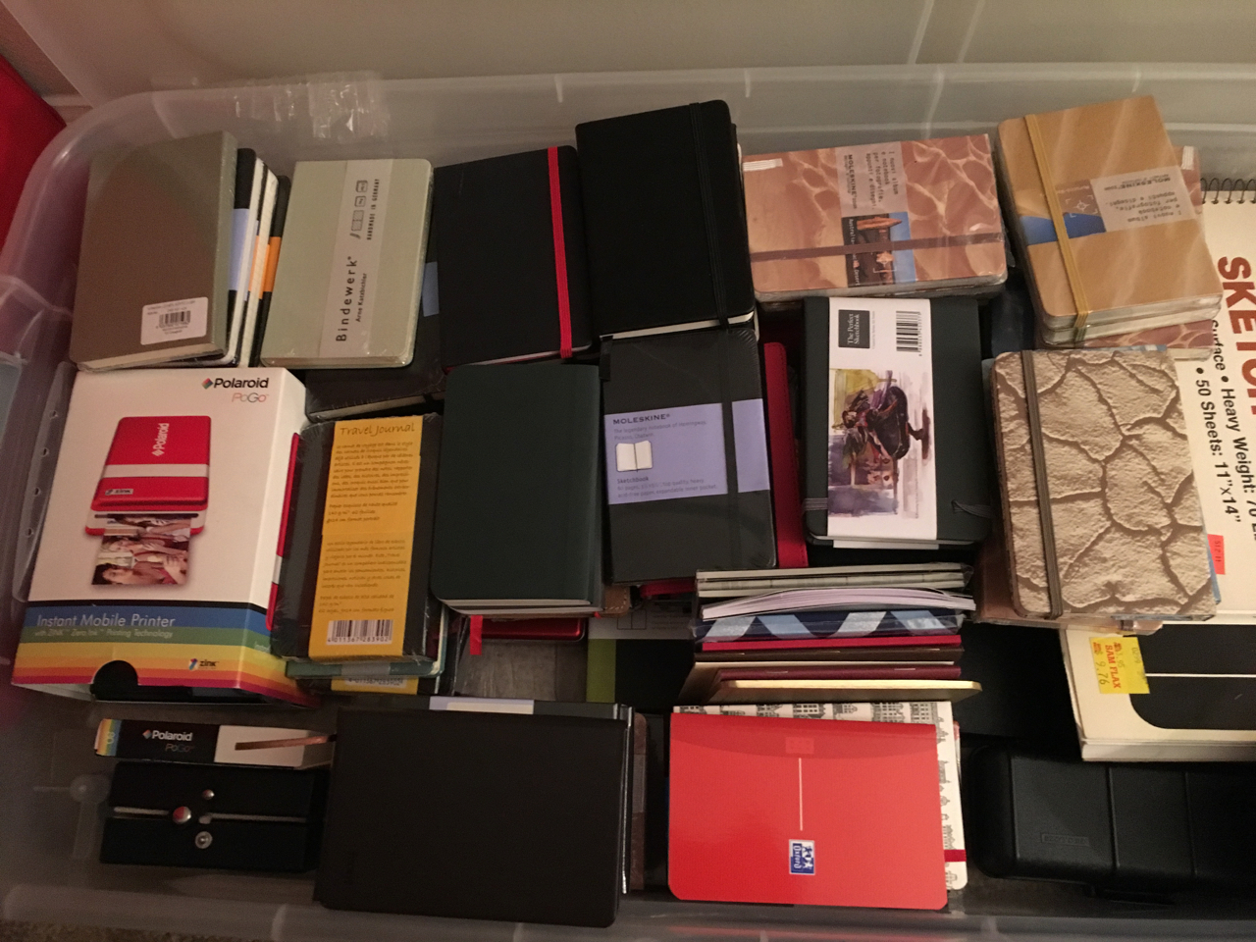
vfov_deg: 48.2
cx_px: 628
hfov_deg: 61.7
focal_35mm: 29
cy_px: 471
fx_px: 1052
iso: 500
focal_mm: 4.15
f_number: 2.2
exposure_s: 1/15
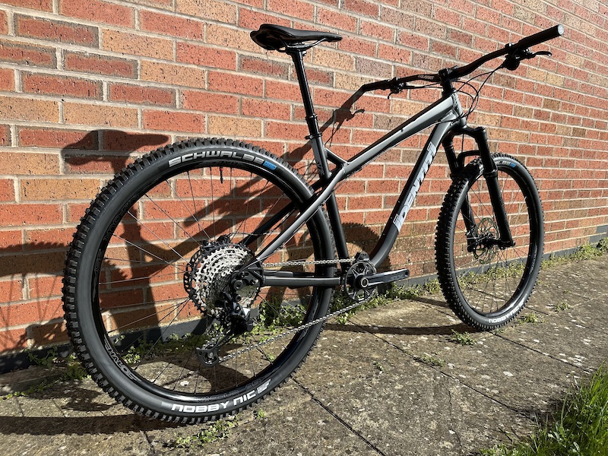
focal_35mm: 24
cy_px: 228
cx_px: 304
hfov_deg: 71.6
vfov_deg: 56.8
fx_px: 422
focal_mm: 6.86
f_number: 1.78
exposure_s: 1/3247
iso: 80
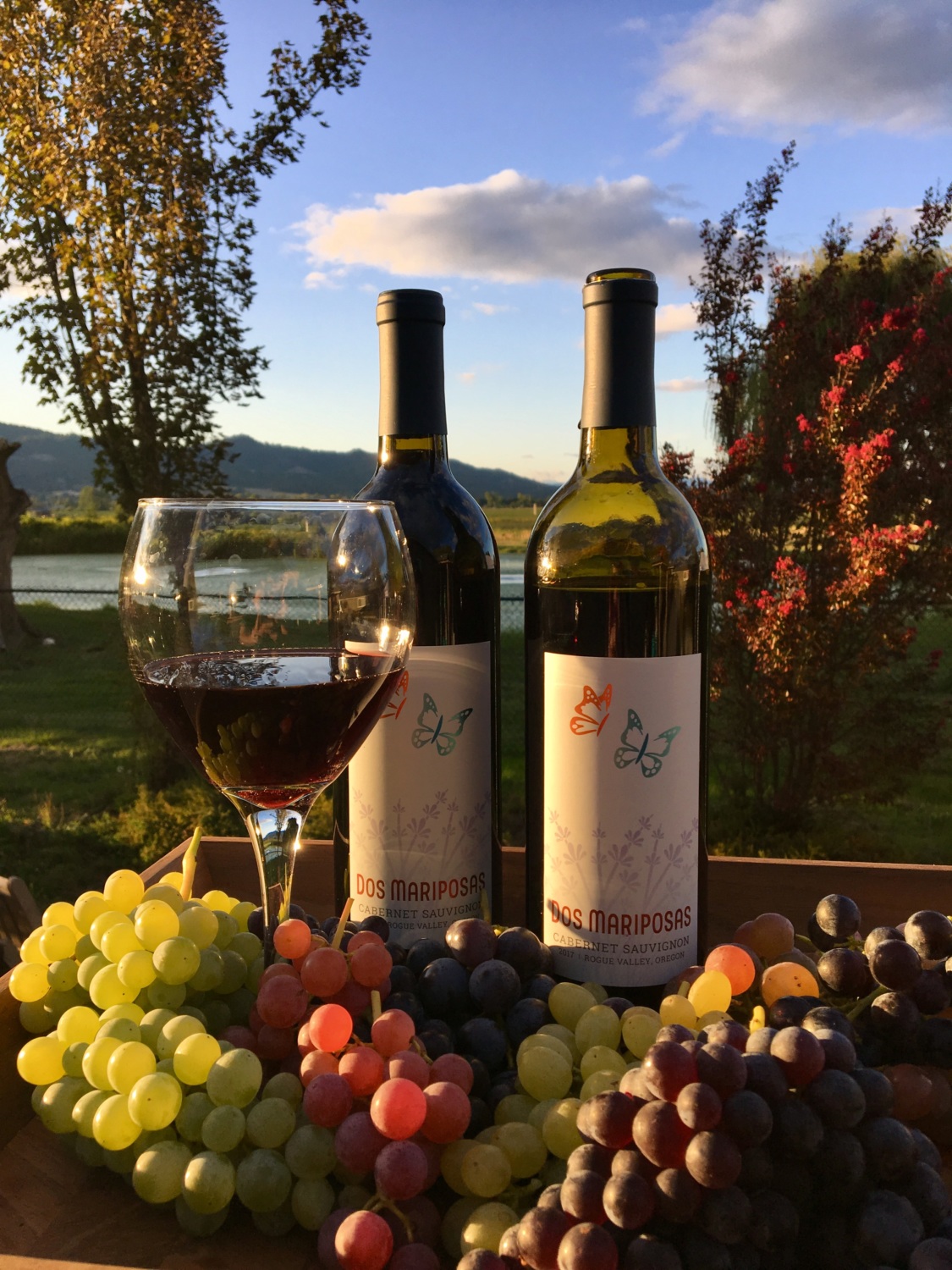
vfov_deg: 61.7
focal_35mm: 29
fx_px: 1063
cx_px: 476
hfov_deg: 48.2
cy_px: 635
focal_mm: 4.15
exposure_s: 1/557
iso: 25
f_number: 2.2
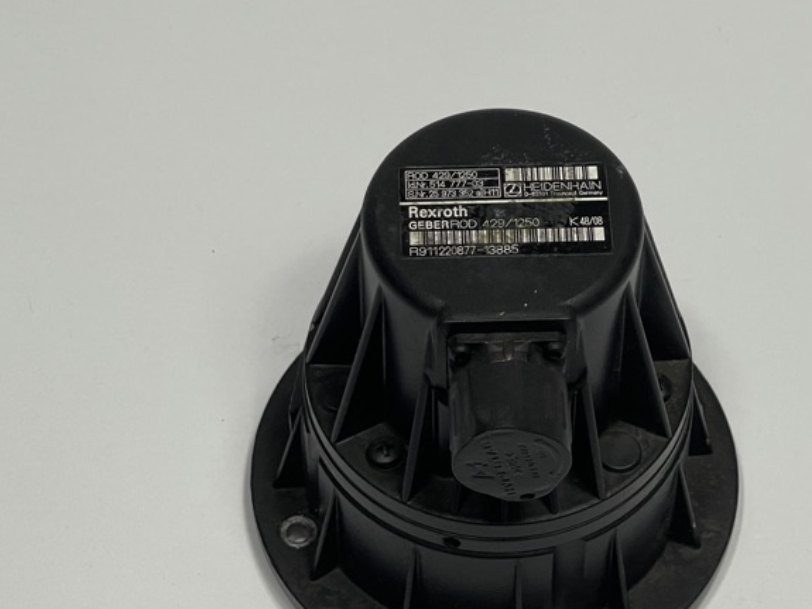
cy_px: 300
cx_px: 473
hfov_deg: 17.3
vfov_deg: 13.0
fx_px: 2674
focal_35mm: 114
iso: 50
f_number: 2.2
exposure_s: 1/100
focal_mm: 7.5
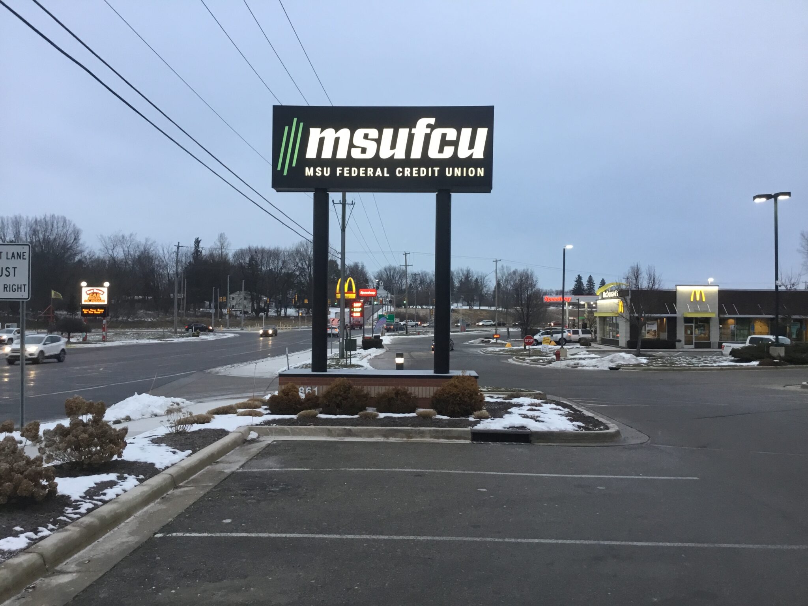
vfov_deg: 45.4
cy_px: 303
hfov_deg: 58.4
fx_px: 724
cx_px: 404
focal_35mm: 31
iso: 64
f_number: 2.4
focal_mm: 3.3
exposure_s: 1/30
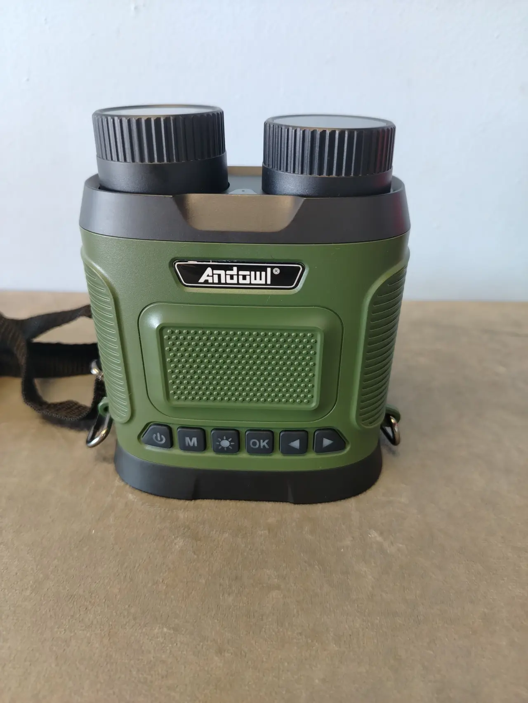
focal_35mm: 24
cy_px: 352
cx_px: 264
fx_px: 488
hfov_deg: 56.8
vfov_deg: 71.6
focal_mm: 5.25
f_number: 1.75
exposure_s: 1/33.3
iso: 664
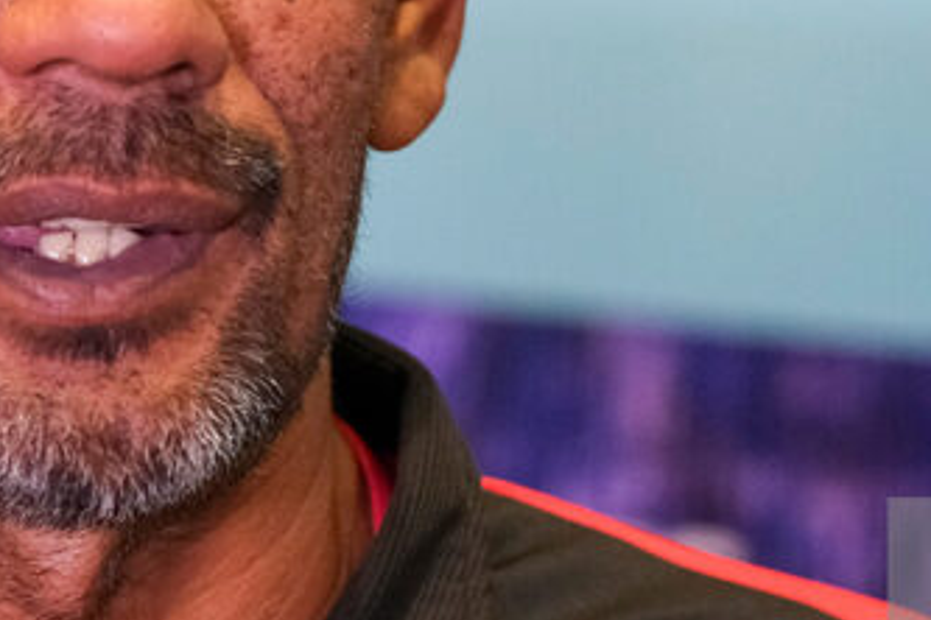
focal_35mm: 372
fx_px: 9620
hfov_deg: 5.5
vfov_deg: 3.7
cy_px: -35
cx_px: 81
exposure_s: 1/200
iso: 2500
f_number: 2.8
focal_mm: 80.4
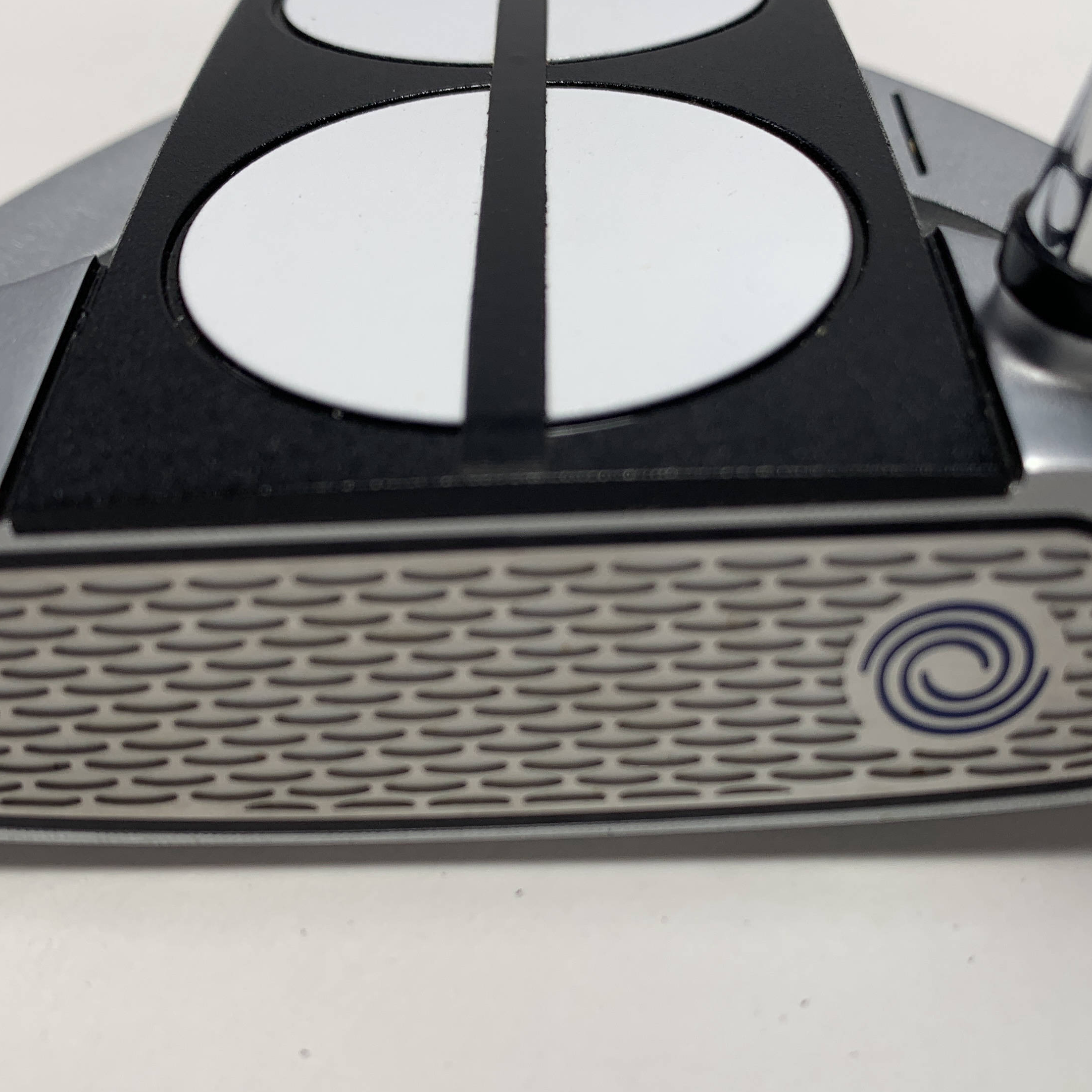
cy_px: 516
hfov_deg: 40.0
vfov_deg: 40.0
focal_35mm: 42
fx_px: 1499
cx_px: 576
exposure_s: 1/257
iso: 25
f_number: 1.8
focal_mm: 4.25
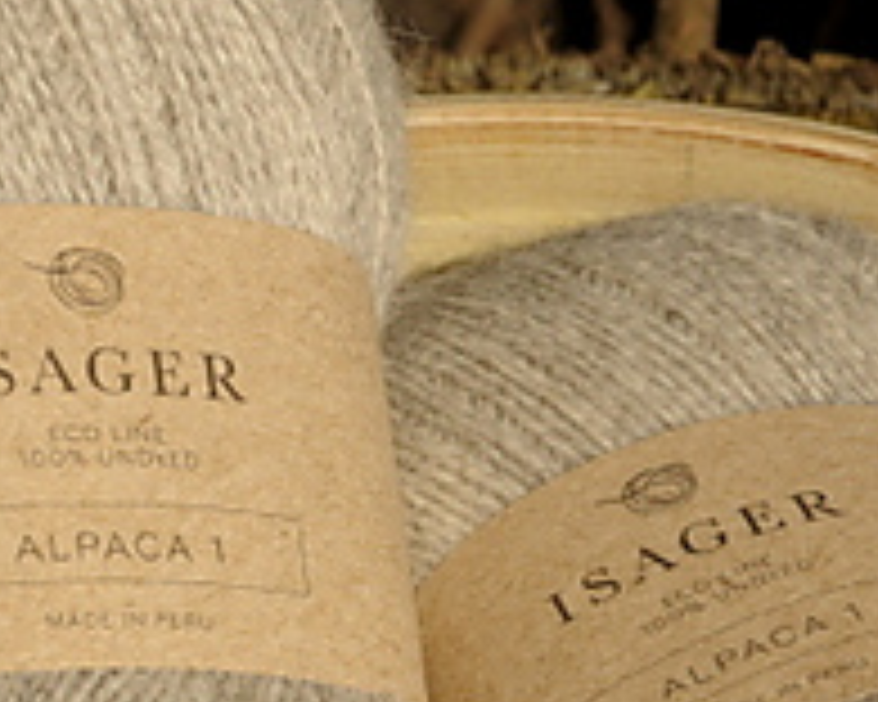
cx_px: 396
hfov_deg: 6.0
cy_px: 675
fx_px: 8393
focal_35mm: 323
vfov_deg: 4.8
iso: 640
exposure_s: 1/500
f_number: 16
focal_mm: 70
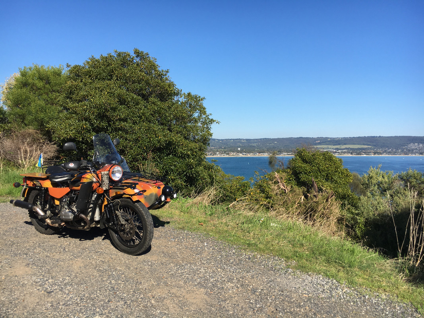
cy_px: 159
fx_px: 355
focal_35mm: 29
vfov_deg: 48.2
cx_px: 212
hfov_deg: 61.7
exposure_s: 1/1508
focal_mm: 4.15
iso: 25
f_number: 2.2
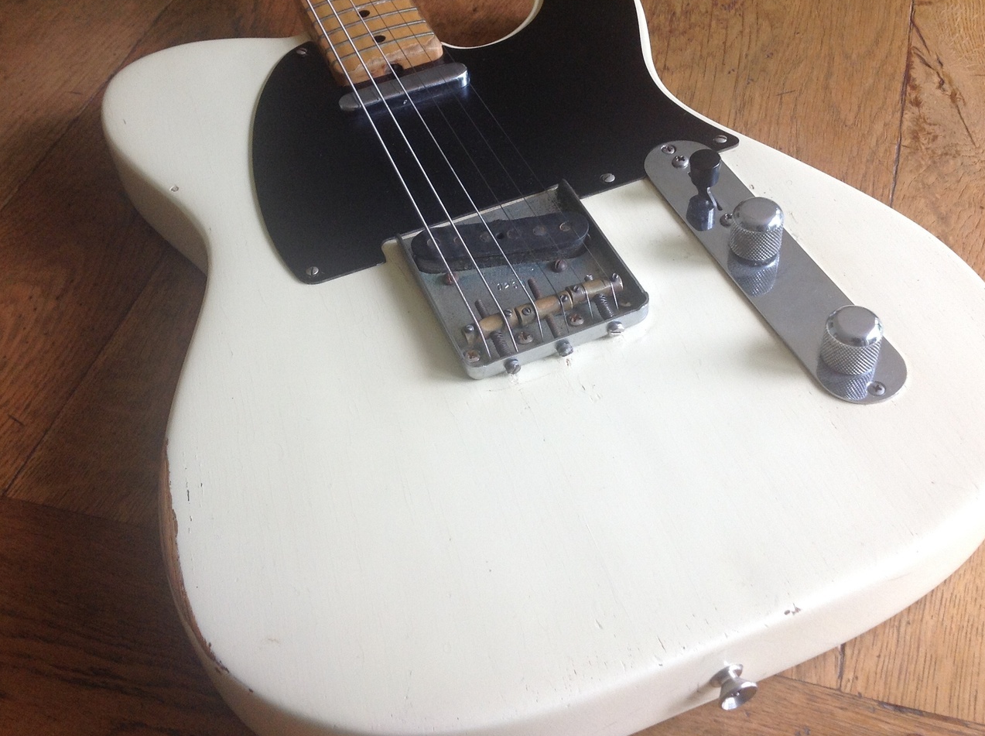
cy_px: 315
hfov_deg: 43.0
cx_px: 464
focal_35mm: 44
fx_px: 1250
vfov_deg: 32.7
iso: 64
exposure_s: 1/60
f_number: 2.4
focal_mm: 4.28
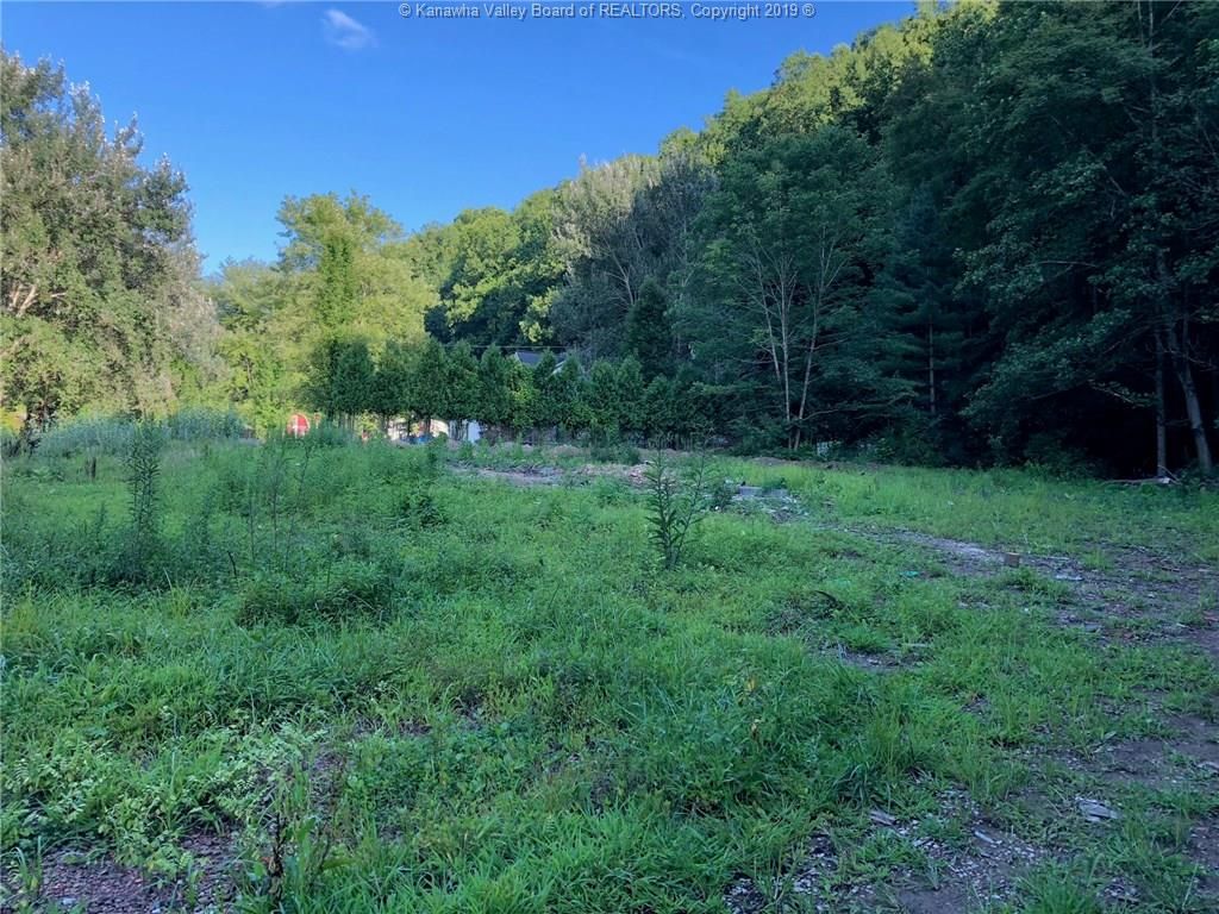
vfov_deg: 49.7
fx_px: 986
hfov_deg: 63.4
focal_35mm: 28
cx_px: 610
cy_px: 457
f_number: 1.8
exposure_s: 1/185
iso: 20
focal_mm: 4
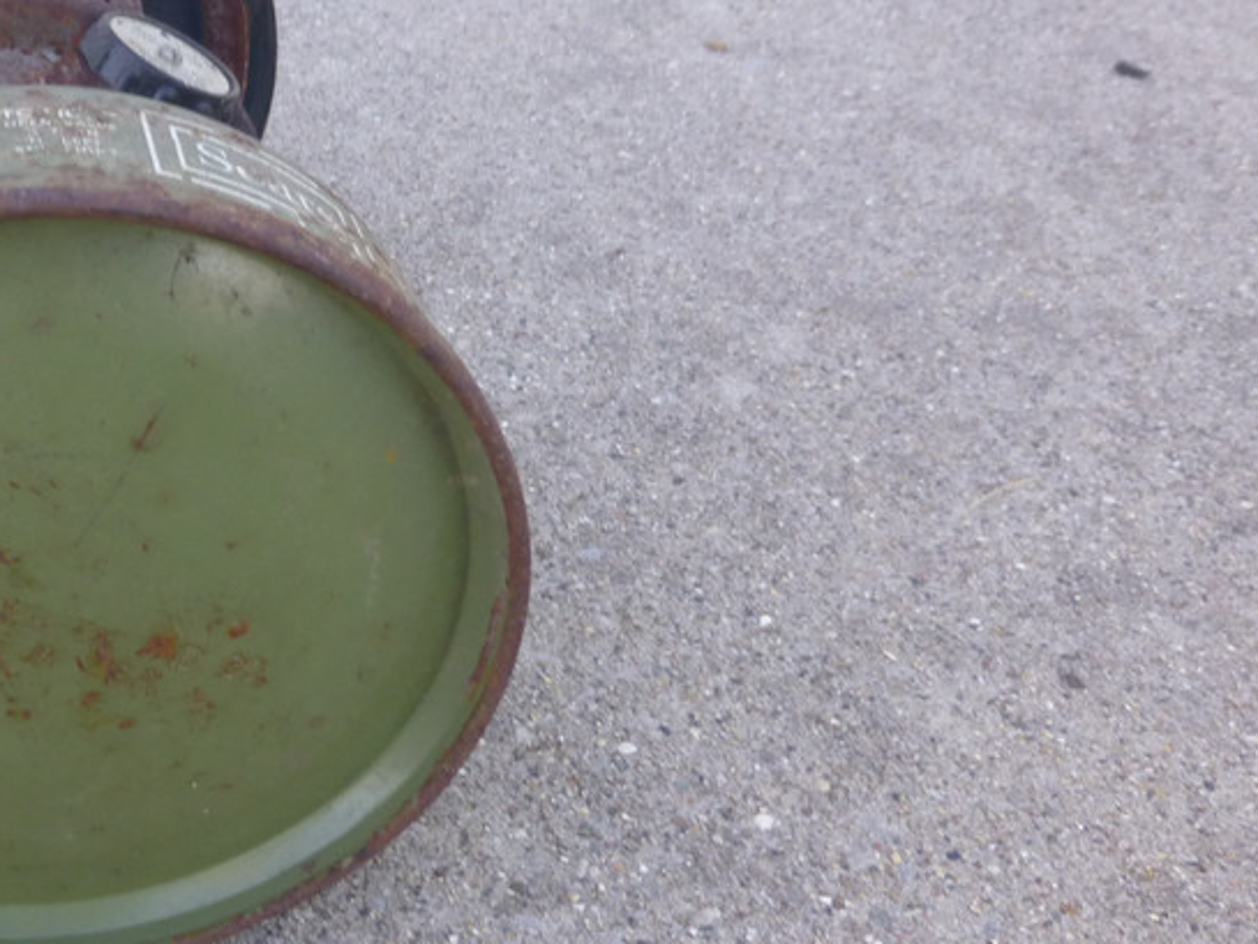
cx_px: 47
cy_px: 591
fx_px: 1708
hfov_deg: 36.9
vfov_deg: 30.8
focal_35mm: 47
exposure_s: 1/60
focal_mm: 4.3
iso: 100
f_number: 3.3
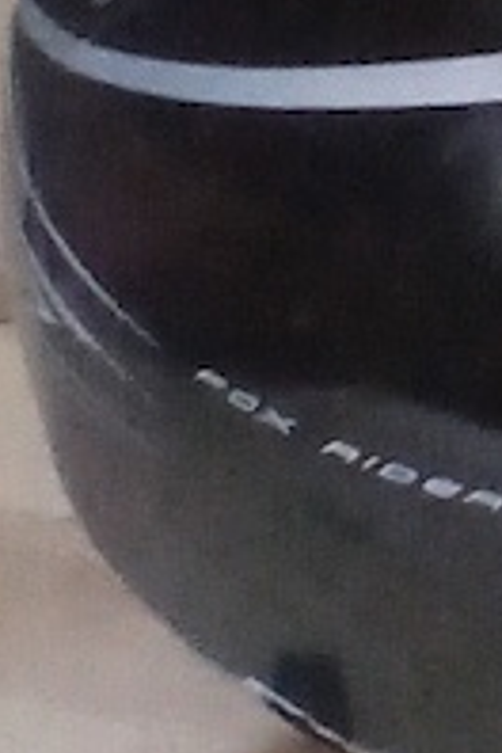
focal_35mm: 130
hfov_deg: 9.6
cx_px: 1122
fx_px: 2719
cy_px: -68
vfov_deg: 15.4
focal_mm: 2.38
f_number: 2.4
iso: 1131
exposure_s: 1/10
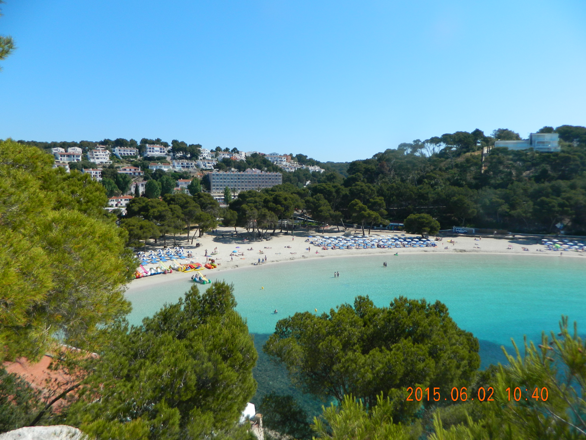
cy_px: 220
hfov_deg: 69.4
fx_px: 423
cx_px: 293
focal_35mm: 25
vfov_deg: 54.9
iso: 80
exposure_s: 1/125
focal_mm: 4.5
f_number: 8.7
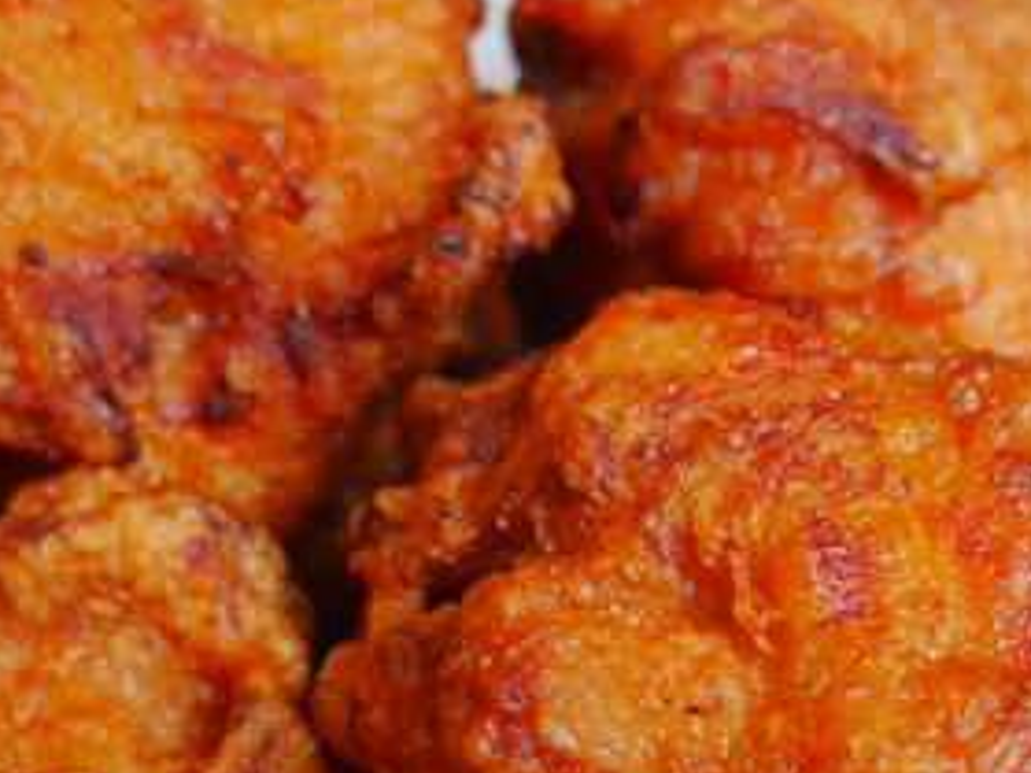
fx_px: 3930
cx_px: 817
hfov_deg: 14.9
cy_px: 521
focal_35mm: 132
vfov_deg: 11.2
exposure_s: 1/60
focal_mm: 18
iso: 500
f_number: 4
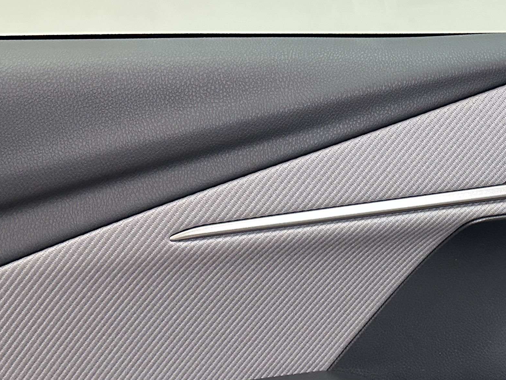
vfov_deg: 23.0
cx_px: 479
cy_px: 345
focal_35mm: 62
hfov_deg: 29.6
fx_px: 906
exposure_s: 1/60
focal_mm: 6.86
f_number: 1.78
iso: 500
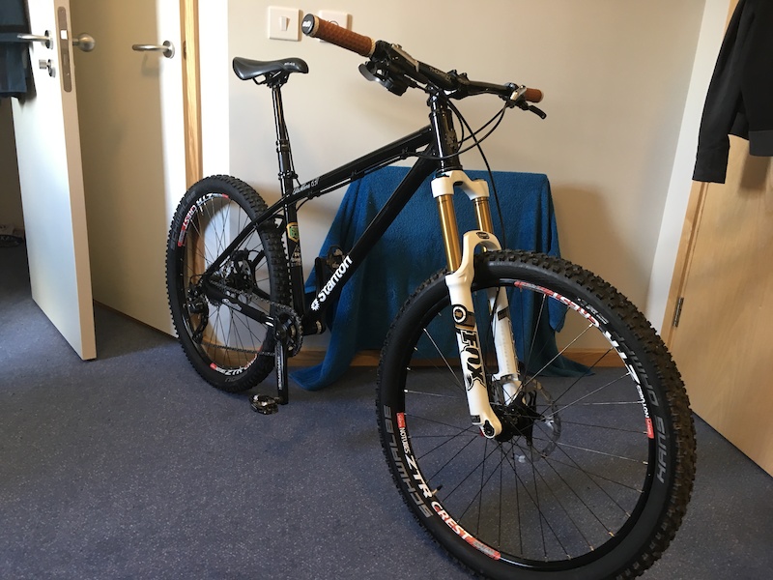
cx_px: 386
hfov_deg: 61.7
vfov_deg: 48.2
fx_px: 648
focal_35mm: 29
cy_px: 290
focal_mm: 4.15
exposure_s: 1/33
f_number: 2.2
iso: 100
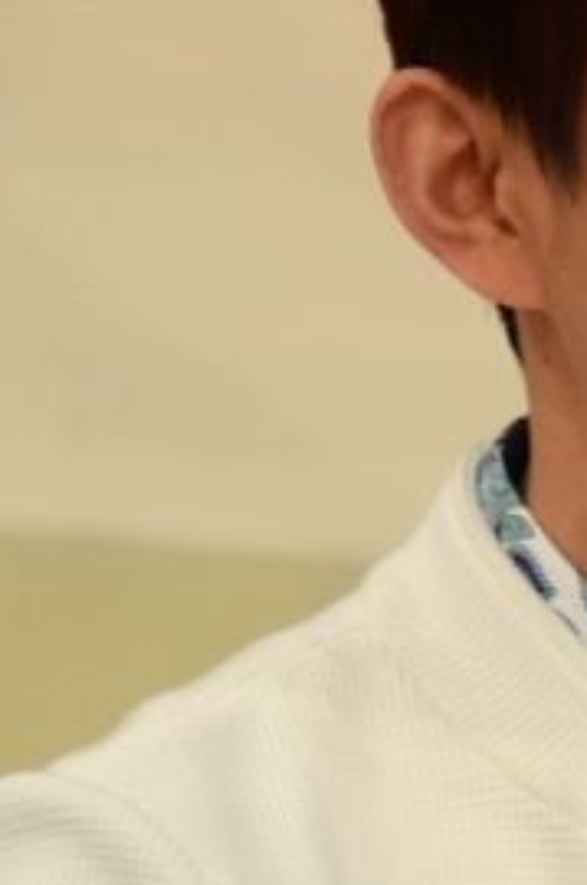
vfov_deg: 1.2
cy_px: 908
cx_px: 641
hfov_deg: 0.8
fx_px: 42498
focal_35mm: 1731
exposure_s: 1/160
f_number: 5.3
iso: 640
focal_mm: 260
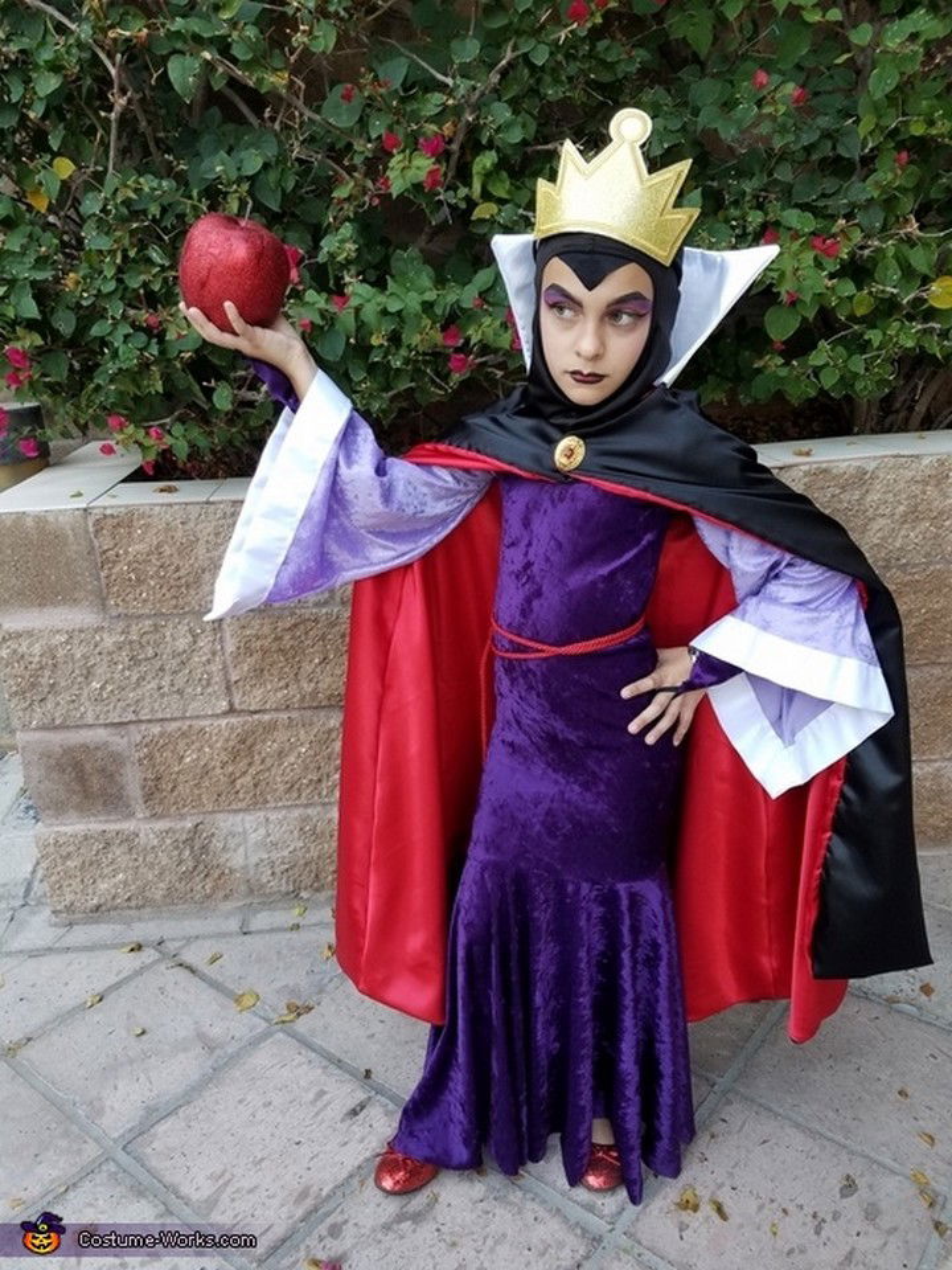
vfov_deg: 67.3
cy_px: 635
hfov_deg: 53.1
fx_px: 953
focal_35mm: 26
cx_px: 476
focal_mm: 4.2
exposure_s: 1/60
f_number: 1.7
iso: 64
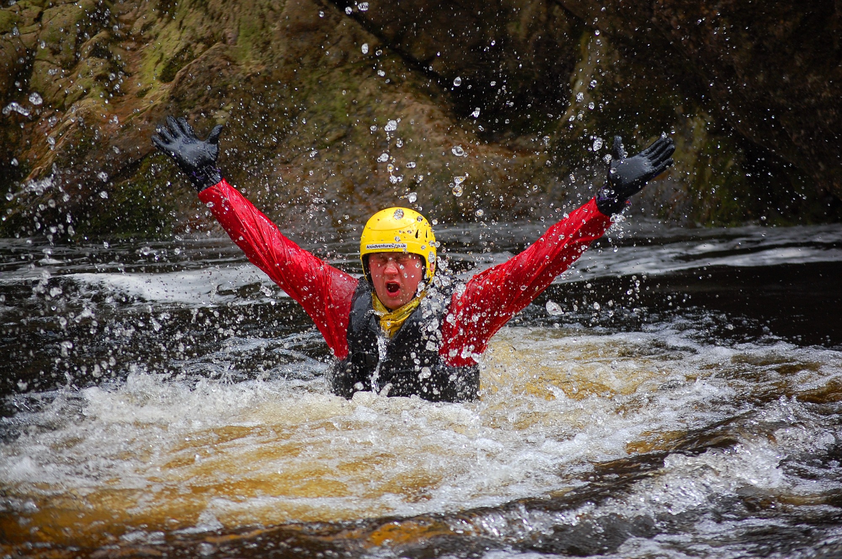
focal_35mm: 138
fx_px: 3224
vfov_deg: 9.9
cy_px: 280
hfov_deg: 14.9
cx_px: 421
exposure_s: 1/500
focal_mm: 92
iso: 400
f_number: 4.5
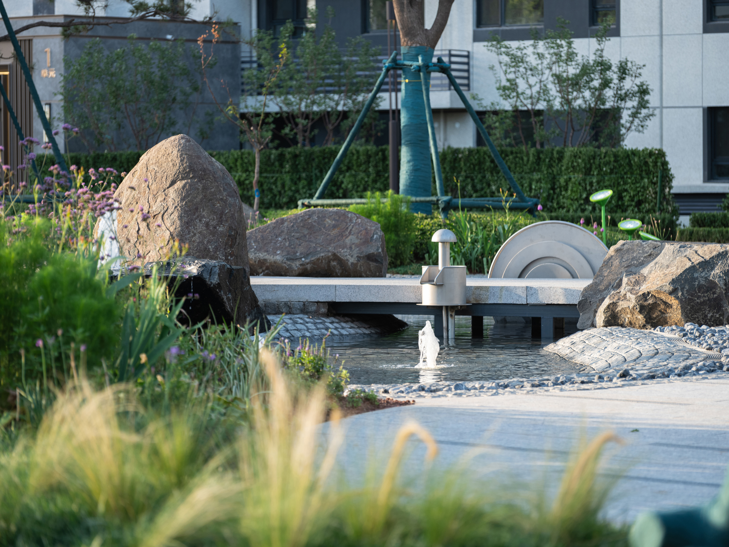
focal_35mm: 147
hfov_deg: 13.4
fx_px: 3096
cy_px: 274
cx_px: 364
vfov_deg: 10.1
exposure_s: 1/125
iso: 320
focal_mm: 186.3
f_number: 5.6
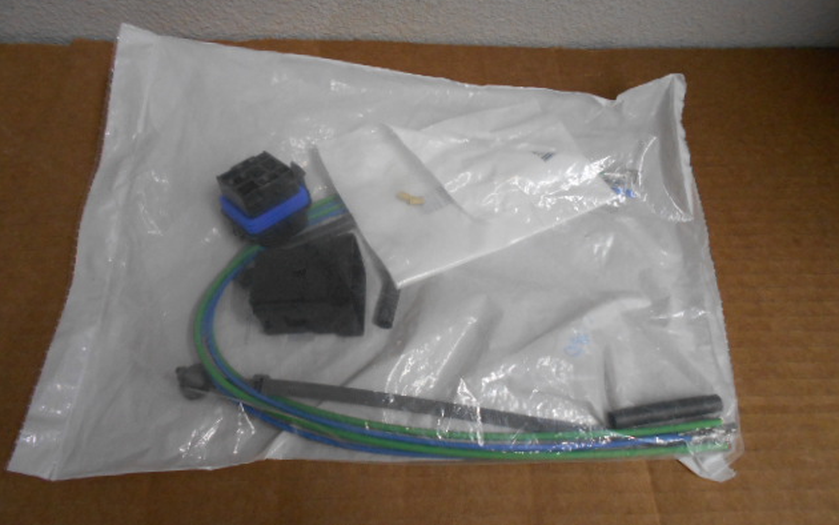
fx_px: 640
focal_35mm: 28
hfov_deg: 66.5
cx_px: 425
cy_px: 257
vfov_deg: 44.6
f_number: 3.2
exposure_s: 1/25
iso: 400
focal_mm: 4.6
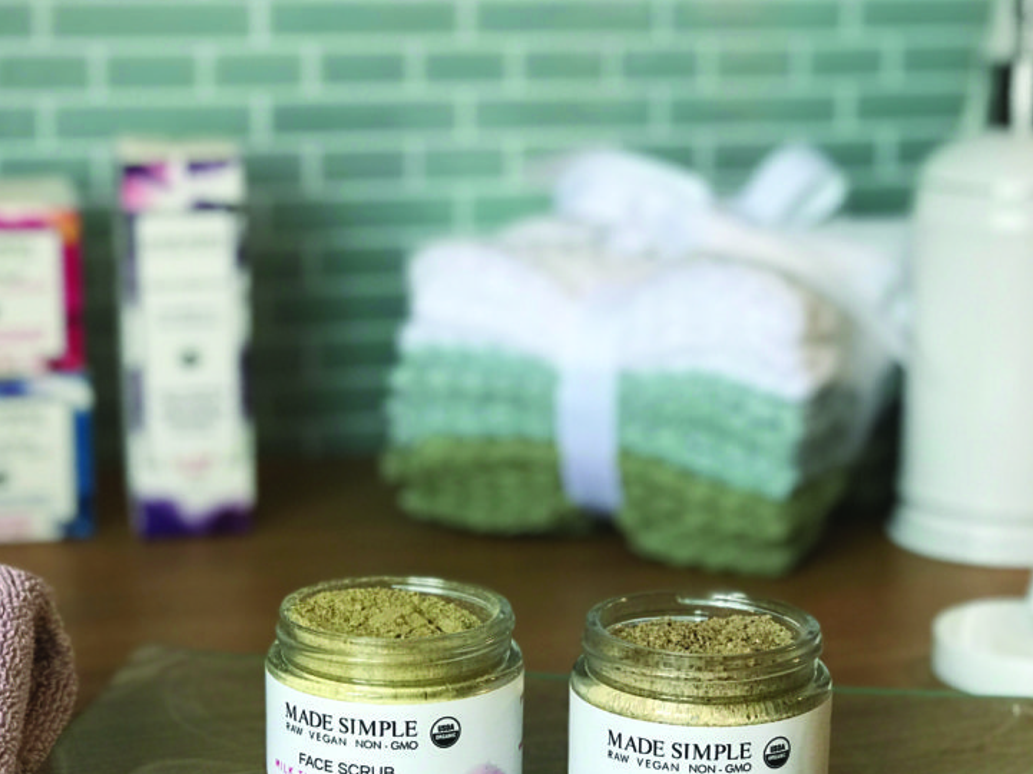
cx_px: 509
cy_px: 540
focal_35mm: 81
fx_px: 2416
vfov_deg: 18.1
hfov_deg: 24.1
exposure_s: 1/60
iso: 125
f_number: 2.8
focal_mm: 6.6
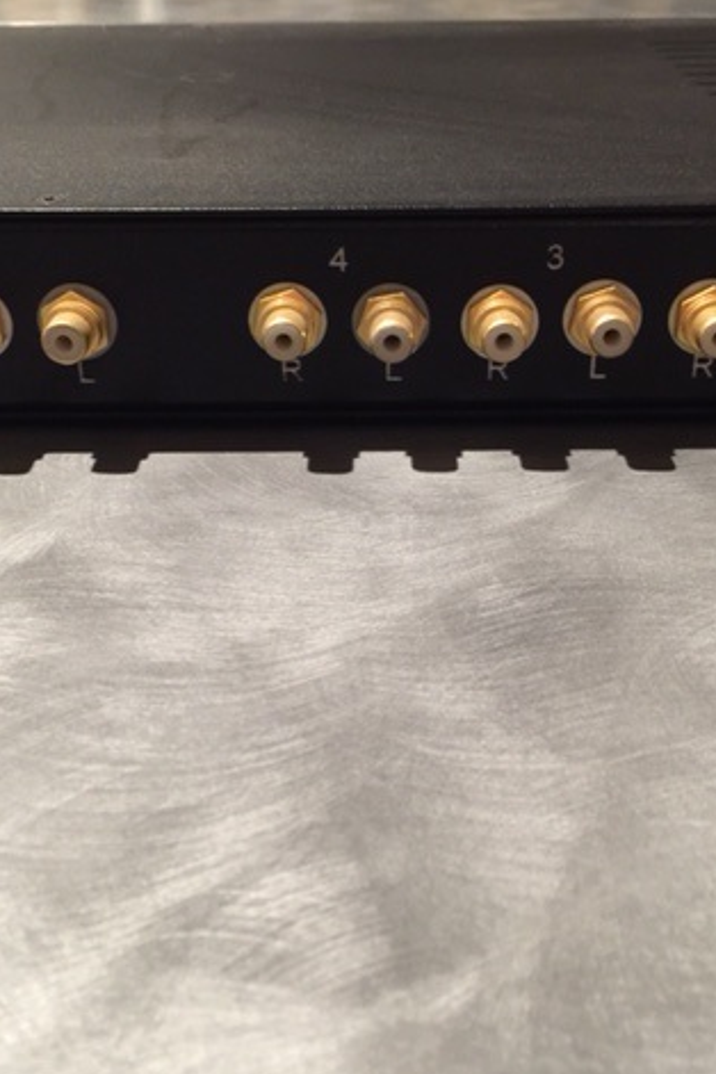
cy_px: 543
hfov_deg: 32.6
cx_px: 399
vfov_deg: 47.4
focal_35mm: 41
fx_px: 1223
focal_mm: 4.15
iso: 125
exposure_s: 1/10
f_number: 2.2
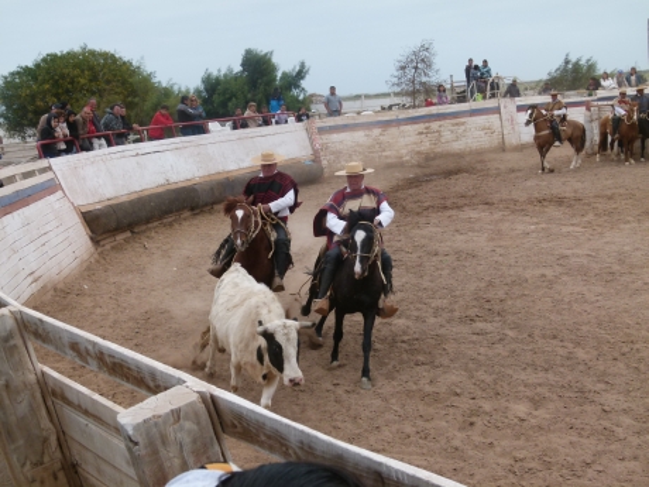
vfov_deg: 28.0
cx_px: 324
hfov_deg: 36.8
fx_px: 975
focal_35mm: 52
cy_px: 244
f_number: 4
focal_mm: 9.4
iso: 100
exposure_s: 1/250
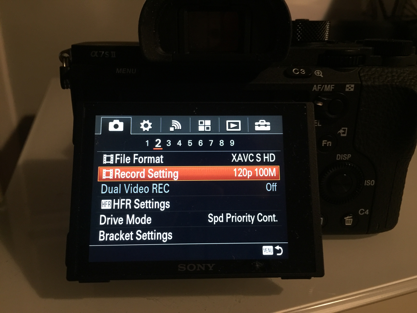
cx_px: 208
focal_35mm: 29
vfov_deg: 48.2
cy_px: 156
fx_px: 349
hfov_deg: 61.7
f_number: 2.2
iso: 125
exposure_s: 1/17
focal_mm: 4.15
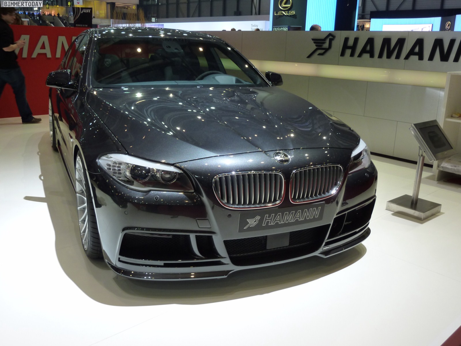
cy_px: 173
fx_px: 426
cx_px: 230
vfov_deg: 44.2
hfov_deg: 56.8
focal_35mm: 32
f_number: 3.5
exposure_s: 1/40
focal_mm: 5.3
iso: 125
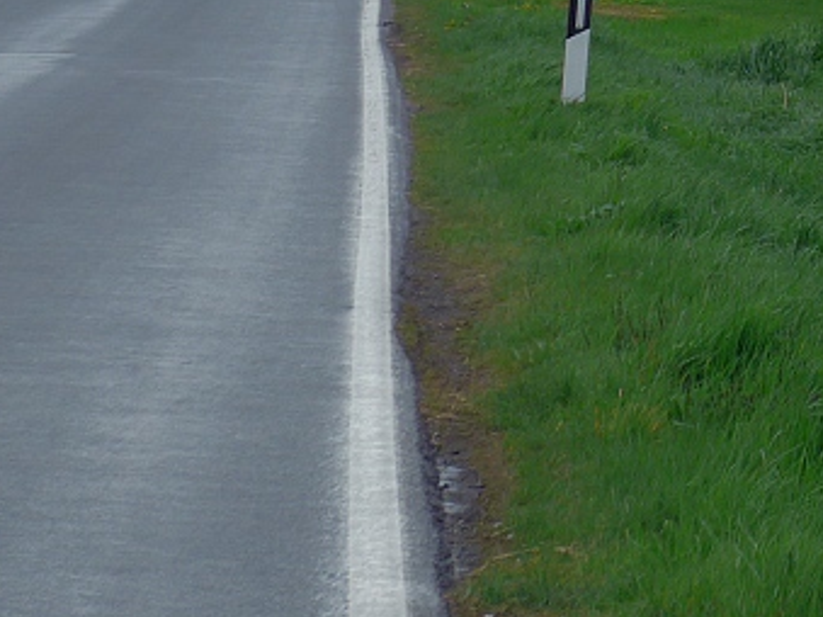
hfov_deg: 8.3
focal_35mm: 236
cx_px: 1105
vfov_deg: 6.2
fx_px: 5609
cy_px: -202
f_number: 4.5
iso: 80
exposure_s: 1/200
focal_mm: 17
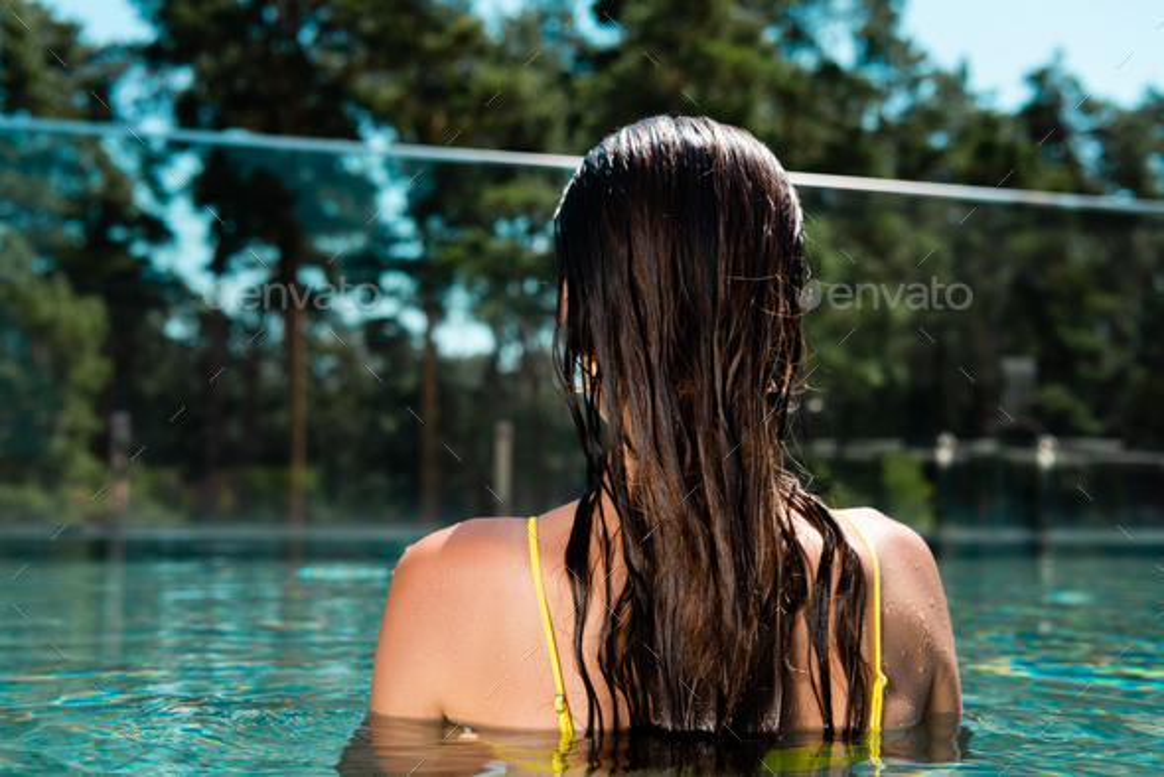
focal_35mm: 46
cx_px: 582
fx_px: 1488
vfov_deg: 29.3
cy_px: 388
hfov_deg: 42.7
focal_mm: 46
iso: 100
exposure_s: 1/1000
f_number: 5
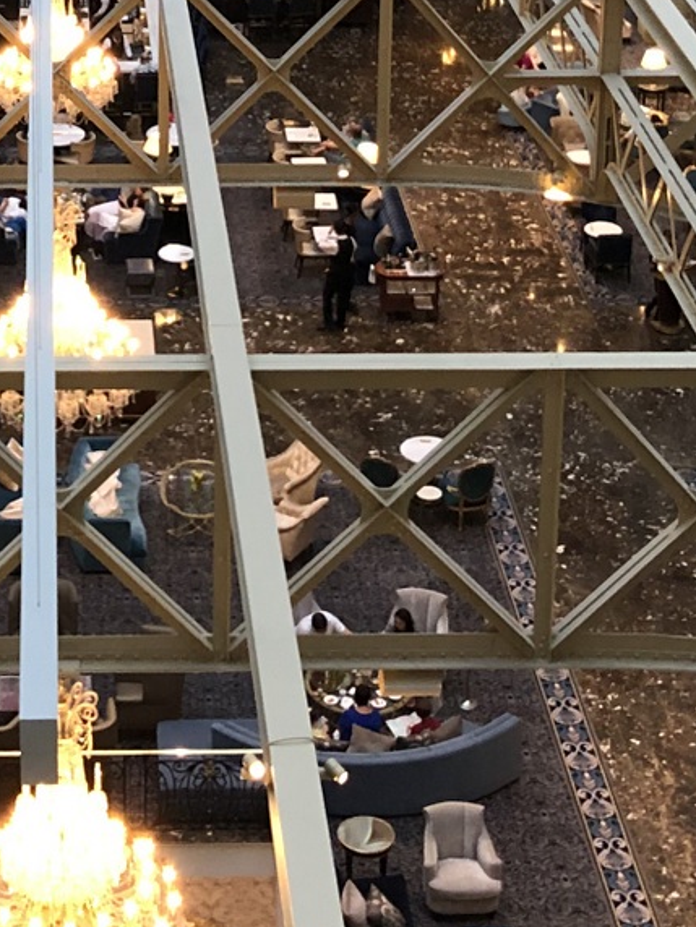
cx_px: 58
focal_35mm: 94
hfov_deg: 15.5
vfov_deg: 19.9
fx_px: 2520
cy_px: -97
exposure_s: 1/15
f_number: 1.8
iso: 64
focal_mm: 4
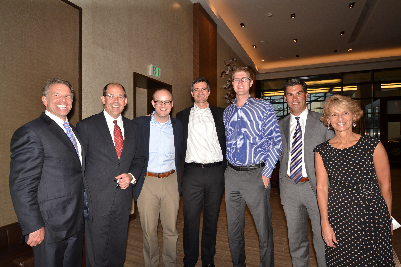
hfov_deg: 81.2
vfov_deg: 59.5
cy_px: 134
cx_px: 200
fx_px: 234
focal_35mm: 21
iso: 400
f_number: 5
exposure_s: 1/125
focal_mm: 14
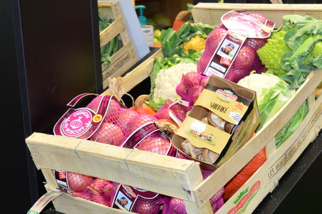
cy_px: 194
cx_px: 215
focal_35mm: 74
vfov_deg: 18.1
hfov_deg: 27.2
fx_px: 661
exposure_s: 1/125
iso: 1250
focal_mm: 24
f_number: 5
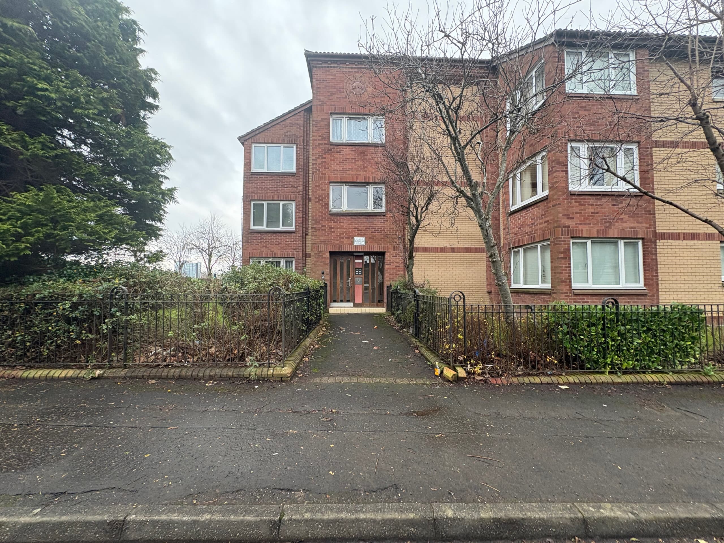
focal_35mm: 14
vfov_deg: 85.7
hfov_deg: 102.1
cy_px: 272
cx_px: 362
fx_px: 293
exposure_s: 1/99
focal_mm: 2.22
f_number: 2.2
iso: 125
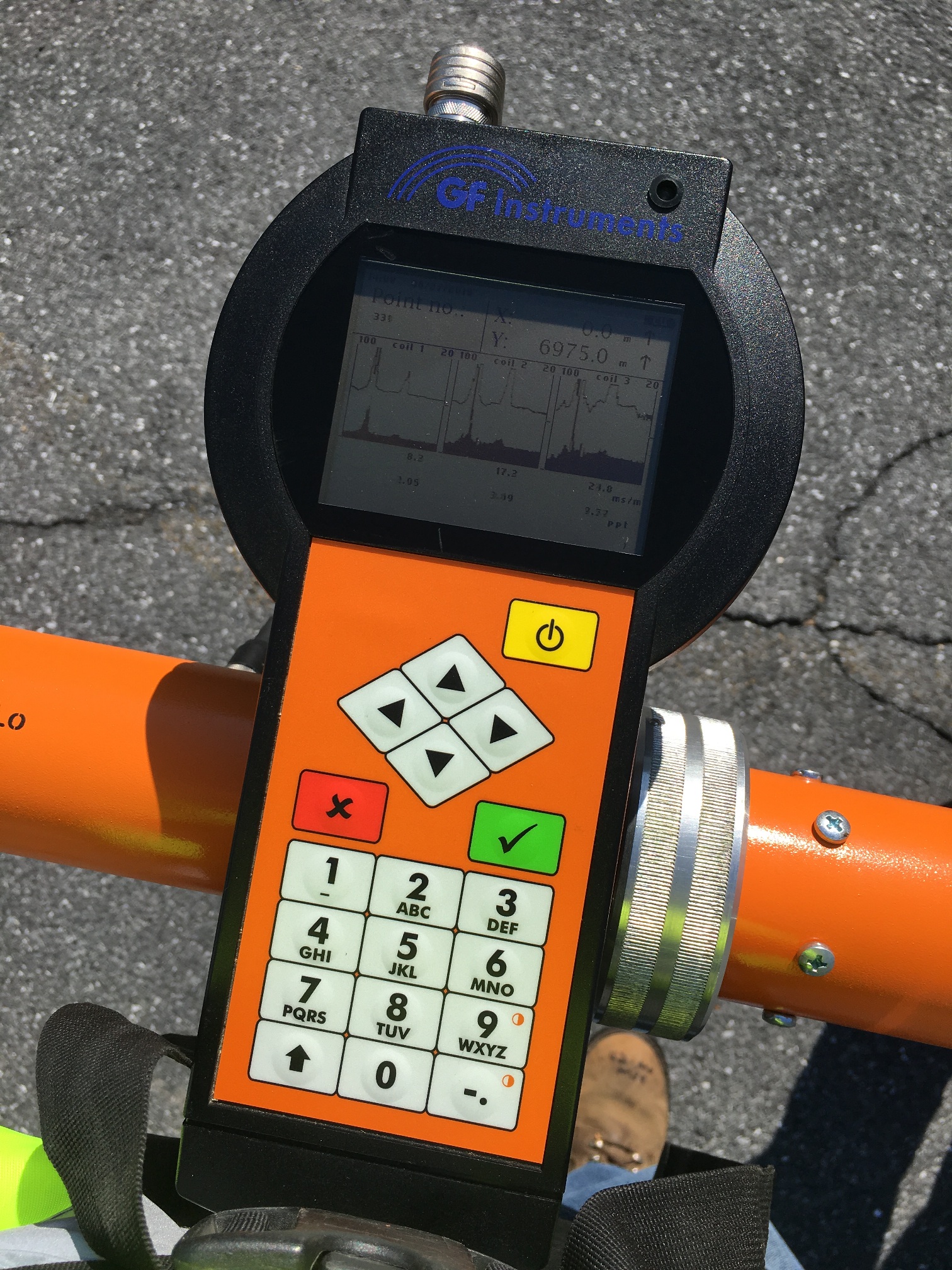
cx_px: 476
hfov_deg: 48.2
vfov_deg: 61.7
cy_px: 635
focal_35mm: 29
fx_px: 1063
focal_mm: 4.15
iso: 25
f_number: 2.2
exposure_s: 1/2137
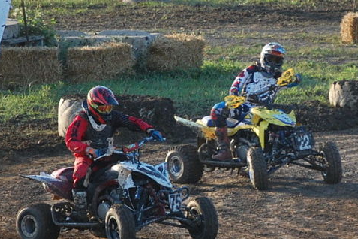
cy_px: 131
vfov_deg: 4.3
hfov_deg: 6.4
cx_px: 173
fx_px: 3178
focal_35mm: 320
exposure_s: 1/500
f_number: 5.6
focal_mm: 185
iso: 560
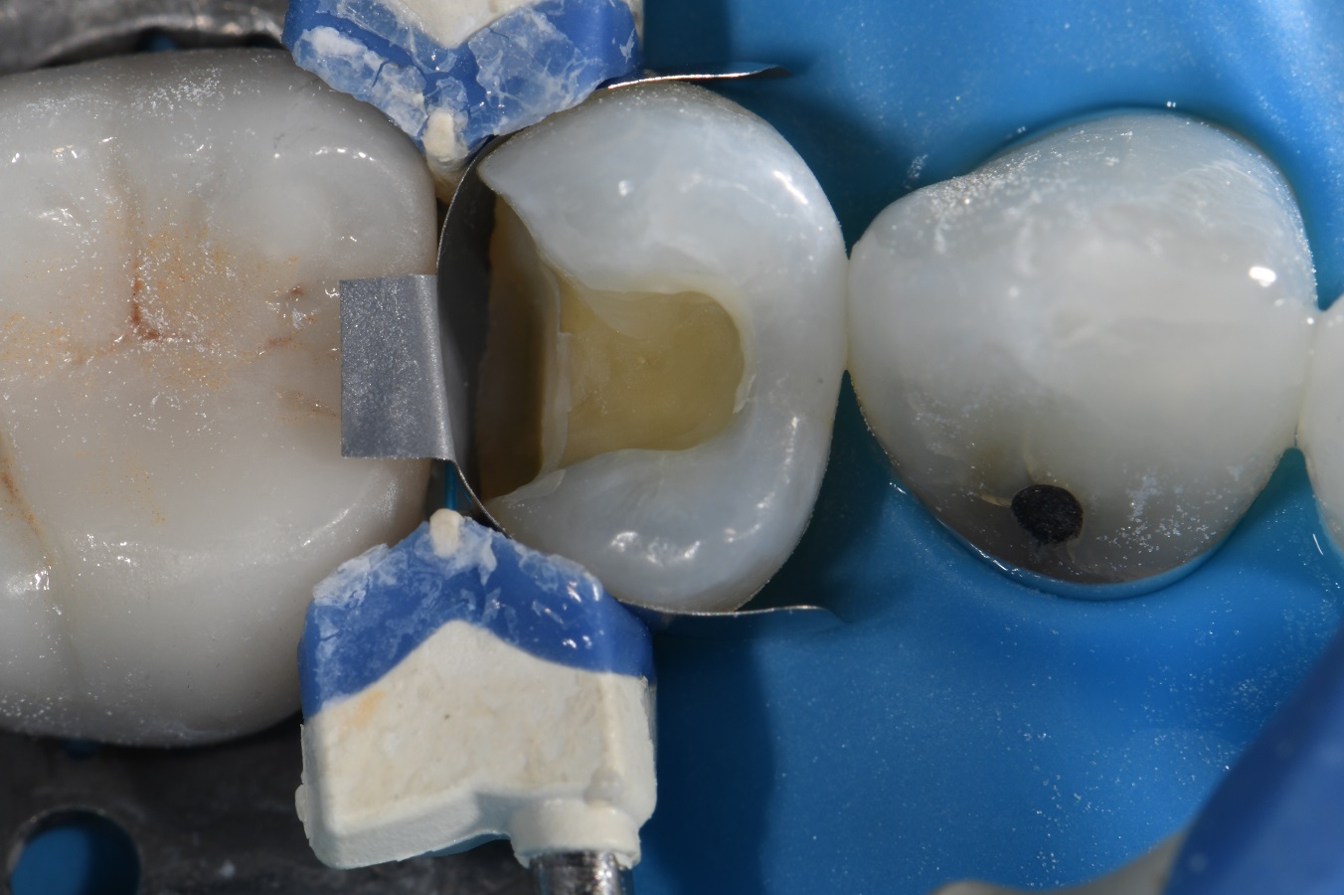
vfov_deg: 8.7
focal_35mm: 157
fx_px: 5858
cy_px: 448
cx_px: 672
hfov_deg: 13.1
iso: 200
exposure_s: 1/200
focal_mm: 105
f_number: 32
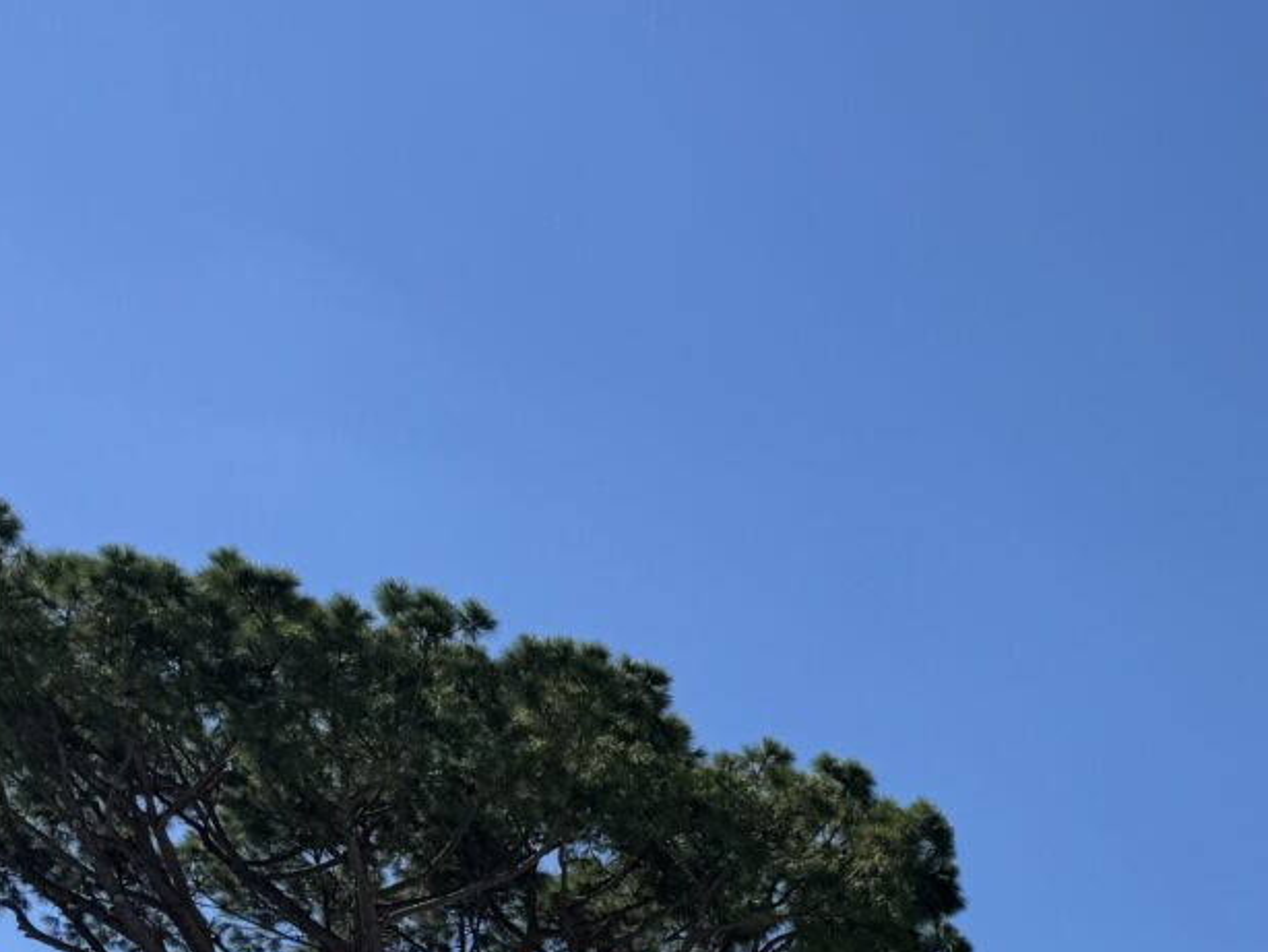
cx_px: 2063
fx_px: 2932
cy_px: 1369
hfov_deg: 20.0
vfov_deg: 16.9
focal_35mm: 80
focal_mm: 6.76
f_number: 1.78
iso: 80
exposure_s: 1/5814
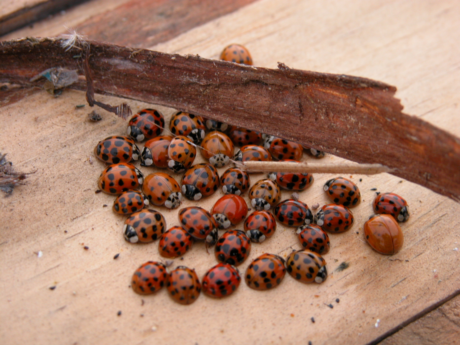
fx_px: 1648
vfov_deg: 12.0
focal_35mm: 124
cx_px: 230
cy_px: 172
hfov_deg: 15.9
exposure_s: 1/228
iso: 100
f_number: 4.3
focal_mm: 31.9
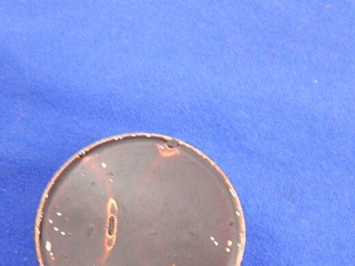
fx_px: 441
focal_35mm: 43
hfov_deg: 43.6
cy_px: 219
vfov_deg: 32.5
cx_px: 142
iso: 400
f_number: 3
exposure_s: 1/8
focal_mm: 4
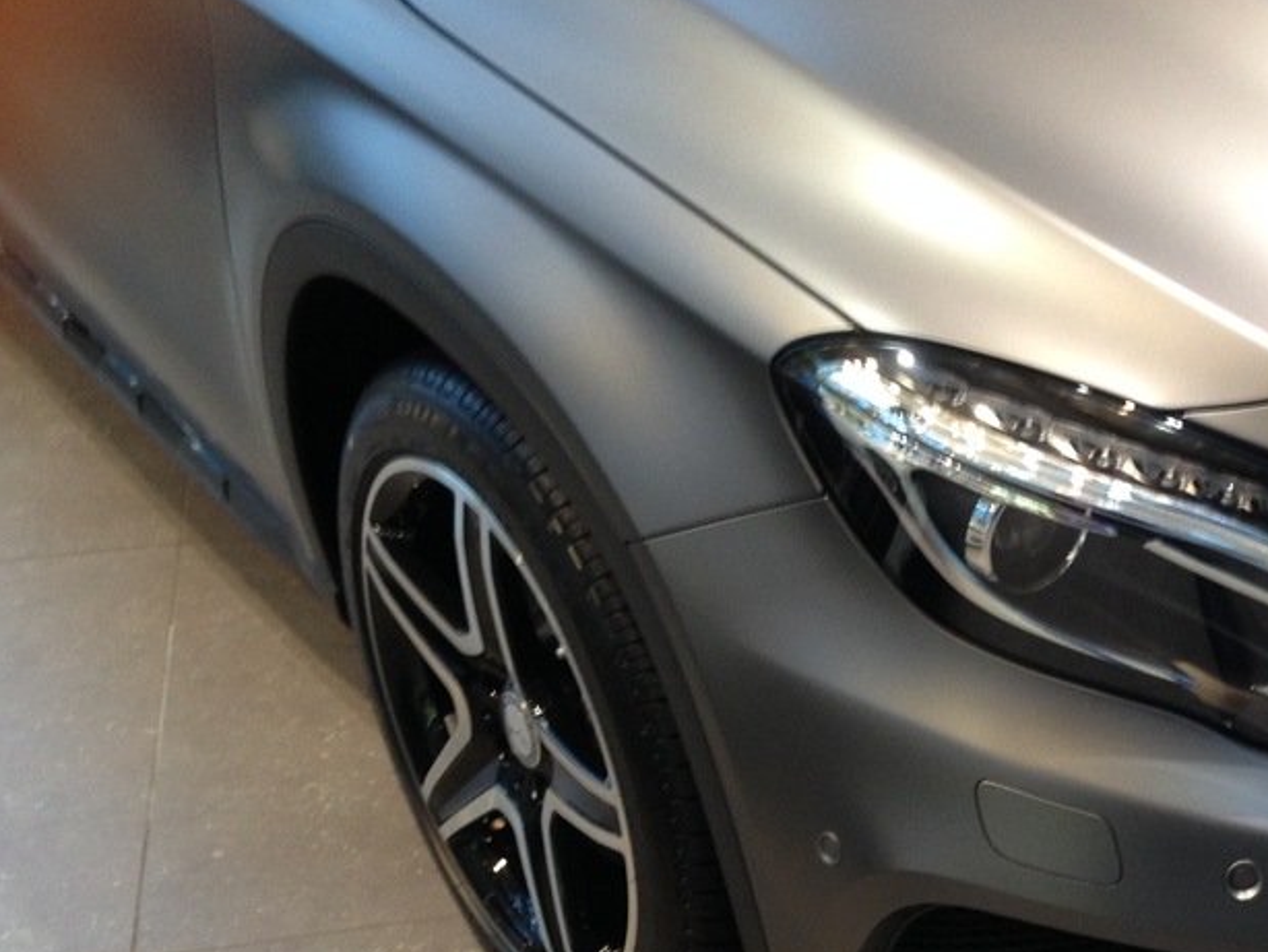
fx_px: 2015
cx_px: 1055
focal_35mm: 55
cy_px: 781
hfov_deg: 33.7
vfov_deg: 26.0
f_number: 2.4
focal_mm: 4.12
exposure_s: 1/20
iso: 125
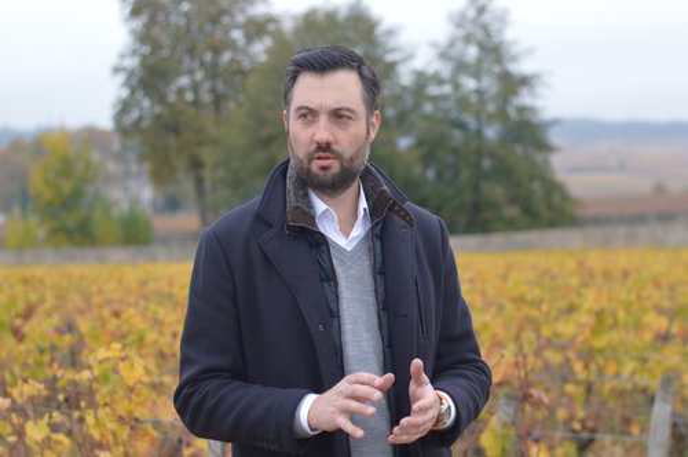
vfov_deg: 18.1
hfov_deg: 27.0
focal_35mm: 75
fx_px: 1431
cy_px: 228
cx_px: 344
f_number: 2.8
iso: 100
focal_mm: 50
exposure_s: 1/200
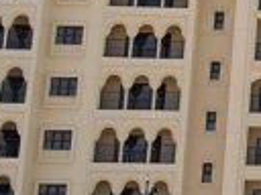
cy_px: -103
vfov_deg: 8.2
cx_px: 668
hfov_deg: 9.6
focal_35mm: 177
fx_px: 1331
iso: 200
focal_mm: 23
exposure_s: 1/400
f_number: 10
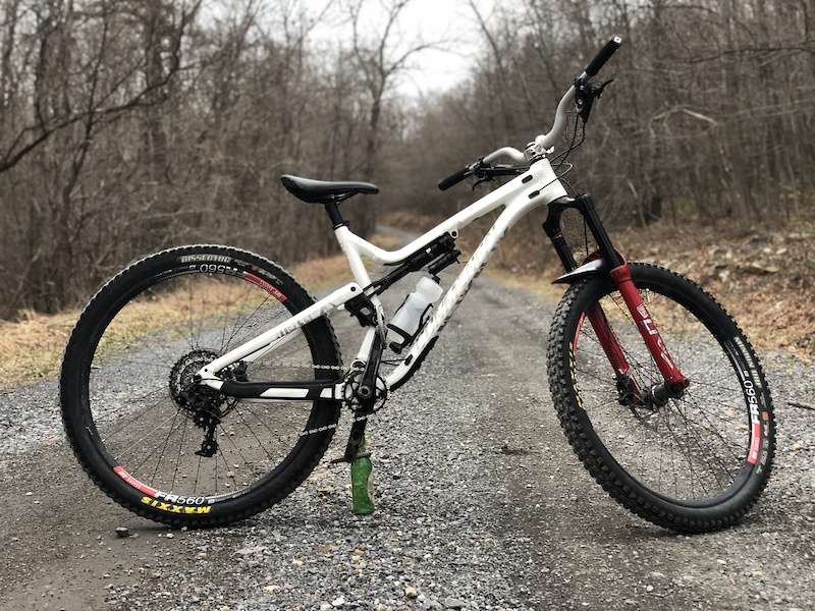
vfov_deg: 28.0
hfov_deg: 36.8
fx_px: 1224
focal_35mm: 52
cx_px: 408
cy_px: 306
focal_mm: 6
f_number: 2.4
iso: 50
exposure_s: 1/60
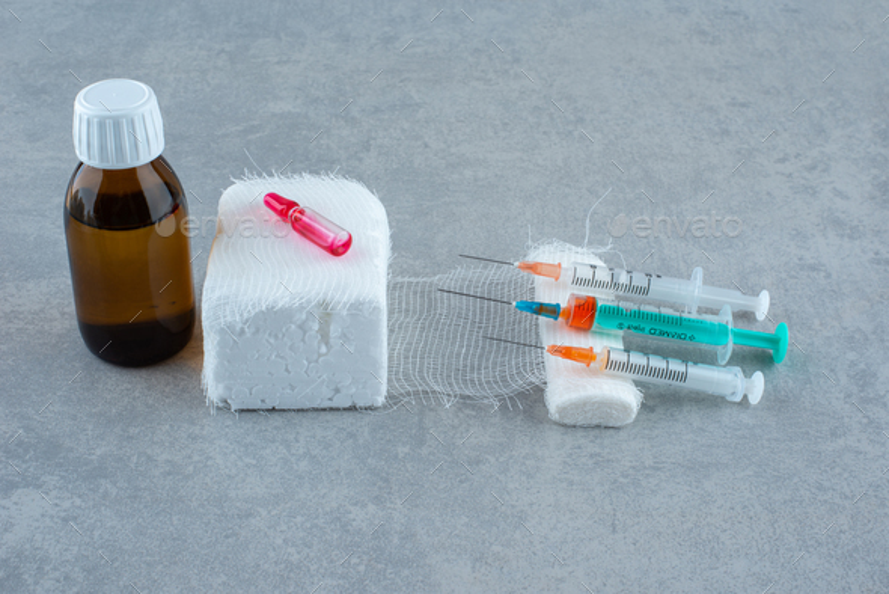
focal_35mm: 50
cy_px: 297
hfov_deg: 39.6
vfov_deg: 27.0
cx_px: 444
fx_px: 1235
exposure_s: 1/125
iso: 250
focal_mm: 50
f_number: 13
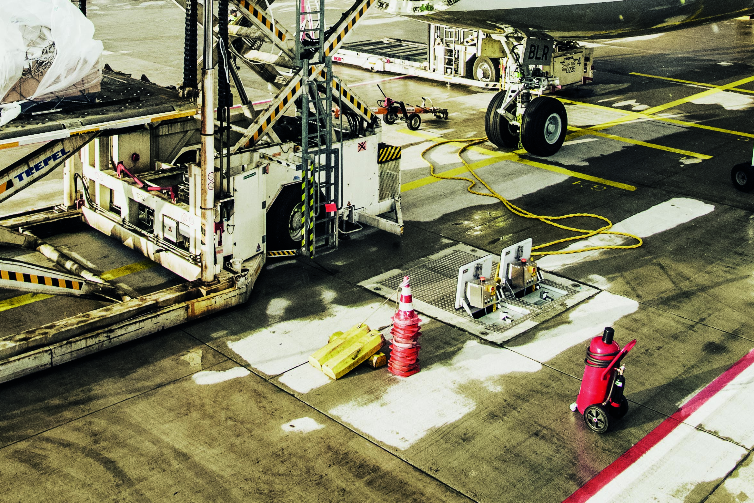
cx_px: 324
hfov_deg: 44.4
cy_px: -60
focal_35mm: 44
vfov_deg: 27.7
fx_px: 921
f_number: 5.6
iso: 400
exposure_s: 1/1250
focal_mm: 17
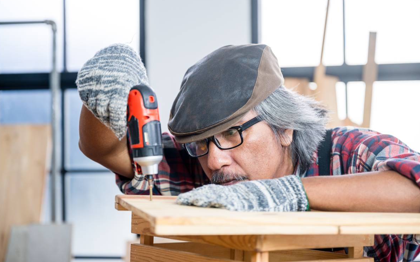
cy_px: 125
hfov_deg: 28.6
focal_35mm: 72
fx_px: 824
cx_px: 210
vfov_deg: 18.1
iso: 125
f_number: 2.8
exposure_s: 1/160
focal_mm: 70
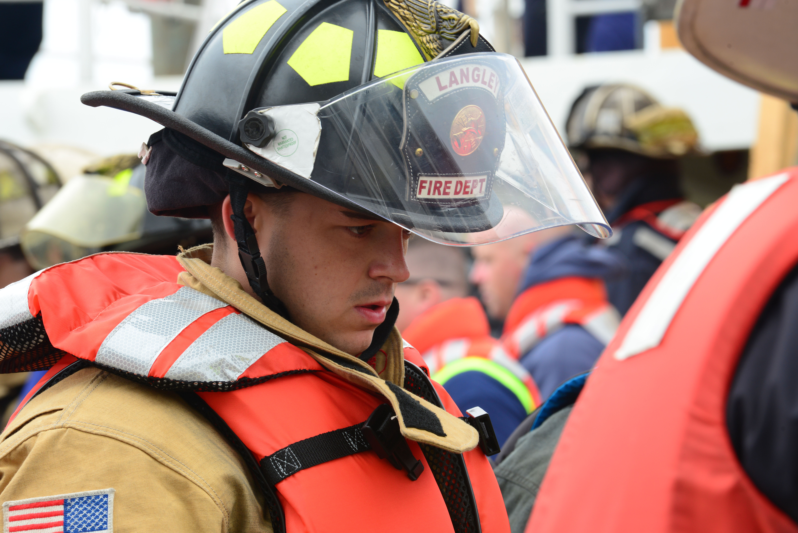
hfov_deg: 10.3
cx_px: 399
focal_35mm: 200
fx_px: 4434
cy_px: 266
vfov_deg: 6.9
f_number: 11
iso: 320
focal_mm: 200
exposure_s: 1/100
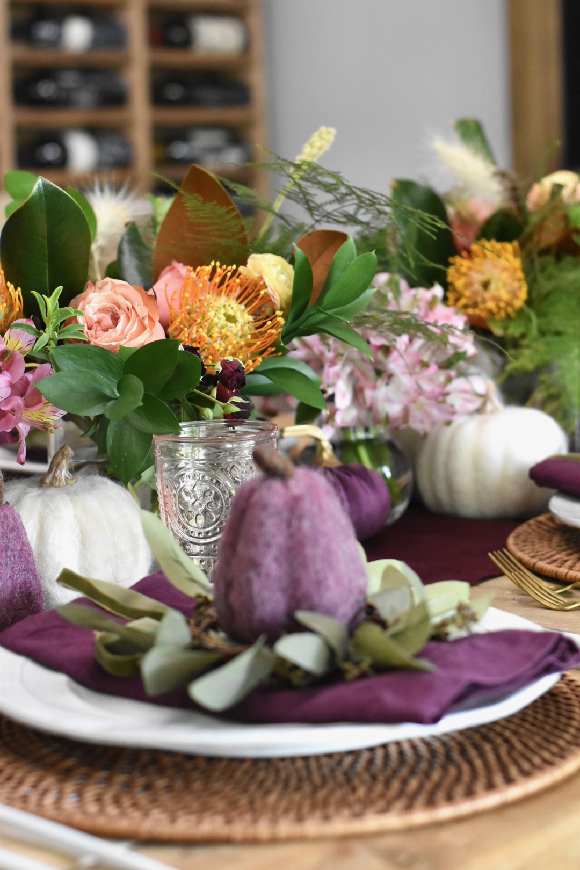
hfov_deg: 18.2
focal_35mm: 75
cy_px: 435
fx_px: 1812
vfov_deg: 27.0
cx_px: 290
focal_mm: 50
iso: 2500
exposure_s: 1/125
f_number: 2.5
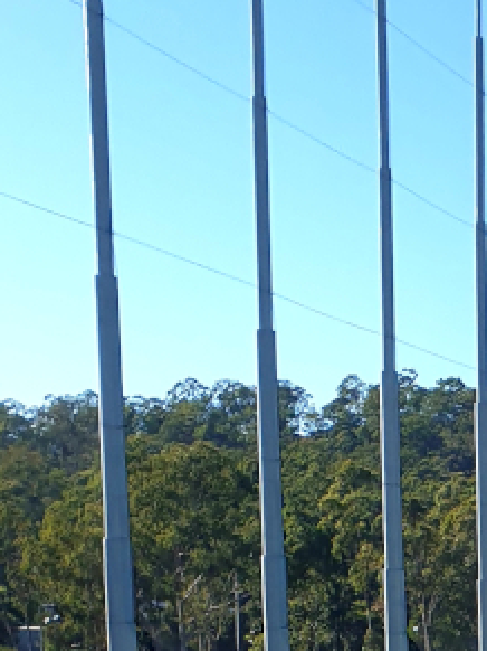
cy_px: 1082
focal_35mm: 119
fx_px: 2234
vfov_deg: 14.9
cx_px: 865
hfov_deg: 11.6
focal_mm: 4.3
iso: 50
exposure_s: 1/843
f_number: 2.4
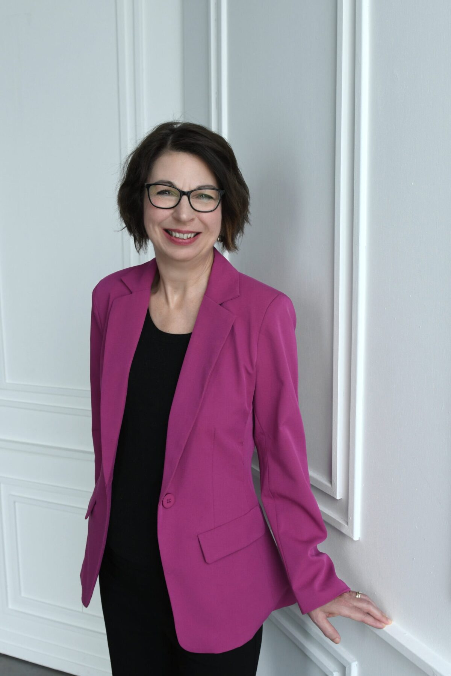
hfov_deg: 36.9
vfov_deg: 53.1
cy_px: 338
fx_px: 676
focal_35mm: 36
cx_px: 226
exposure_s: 1/200
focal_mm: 24
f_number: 3.5
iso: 400
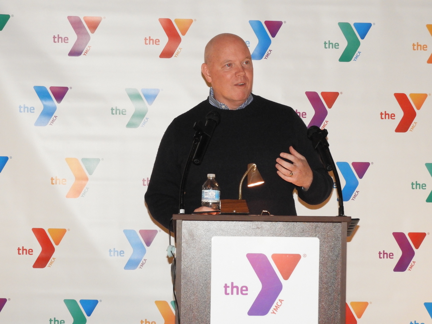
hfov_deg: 18.7
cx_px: 216
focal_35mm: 105
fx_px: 1310
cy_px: 162
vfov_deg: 14.1
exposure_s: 1/60
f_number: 4.8
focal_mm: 18.8
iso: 720
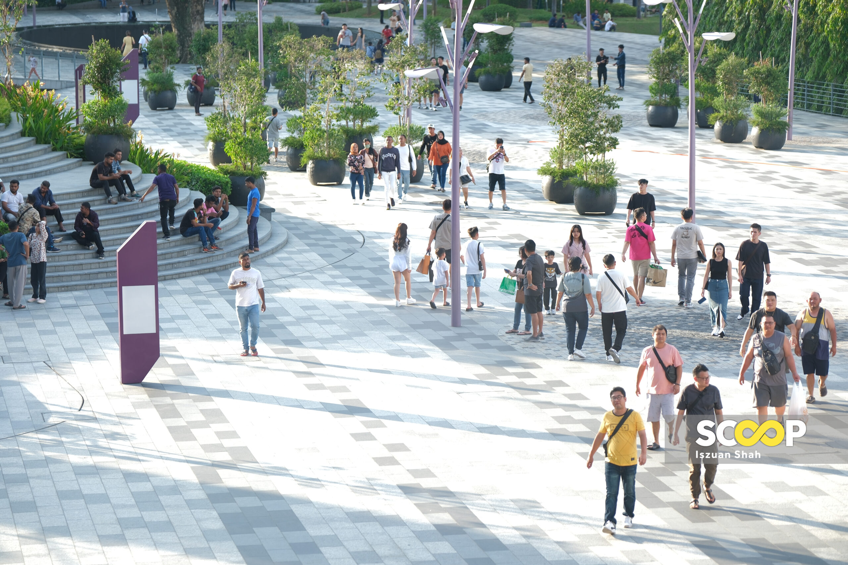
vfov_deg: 12.2
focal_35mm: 112
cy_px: 282
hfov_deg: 18.3
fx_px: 2638
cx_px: 424
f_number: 2.8
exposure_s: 1/160
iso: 80
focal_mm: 74.4
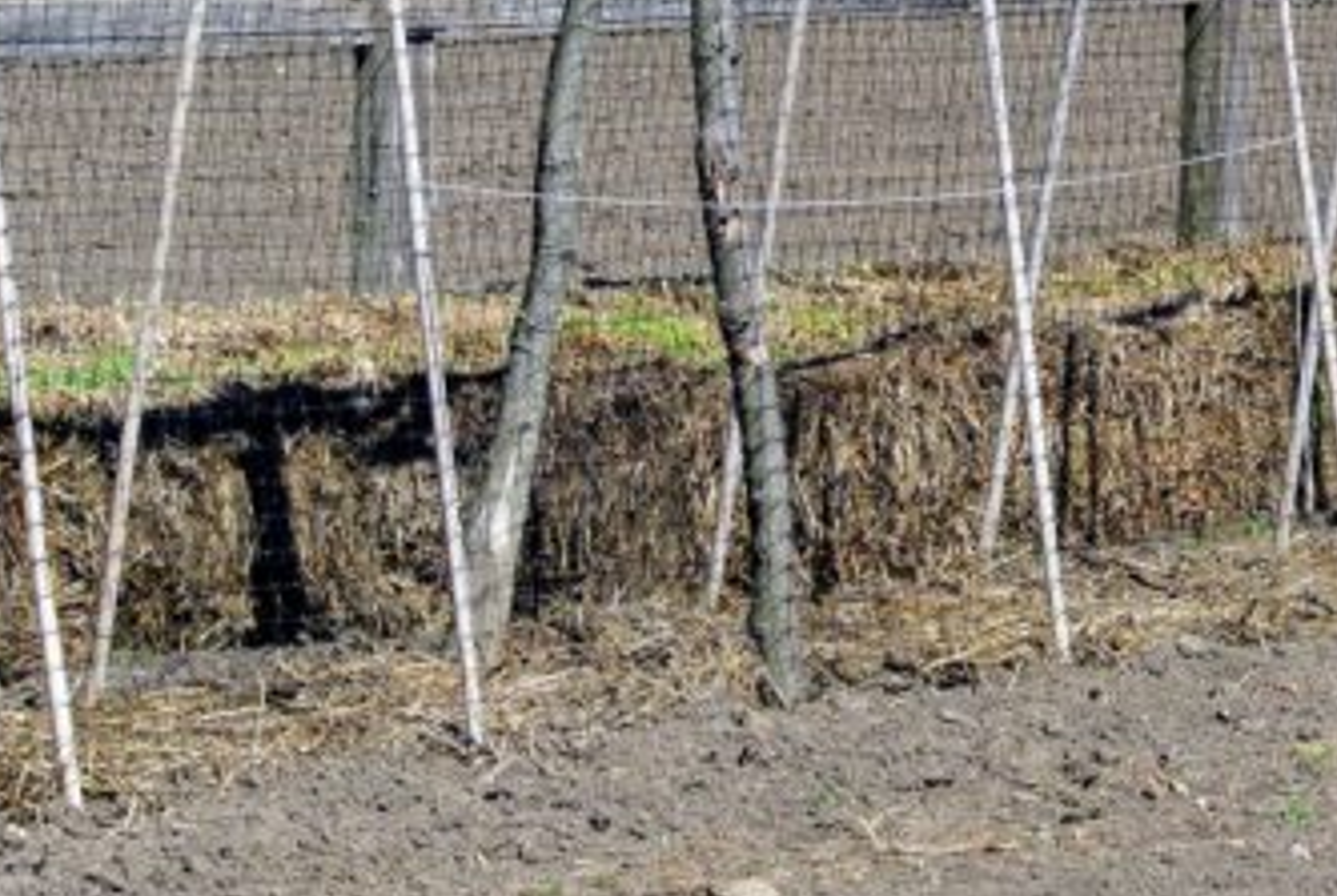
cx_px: 1225
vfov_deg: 7.3
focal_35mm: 187
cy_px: 40
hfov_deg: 10.9
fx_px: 6954
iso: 100
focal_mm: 30
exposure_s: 1/640
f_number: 4.5
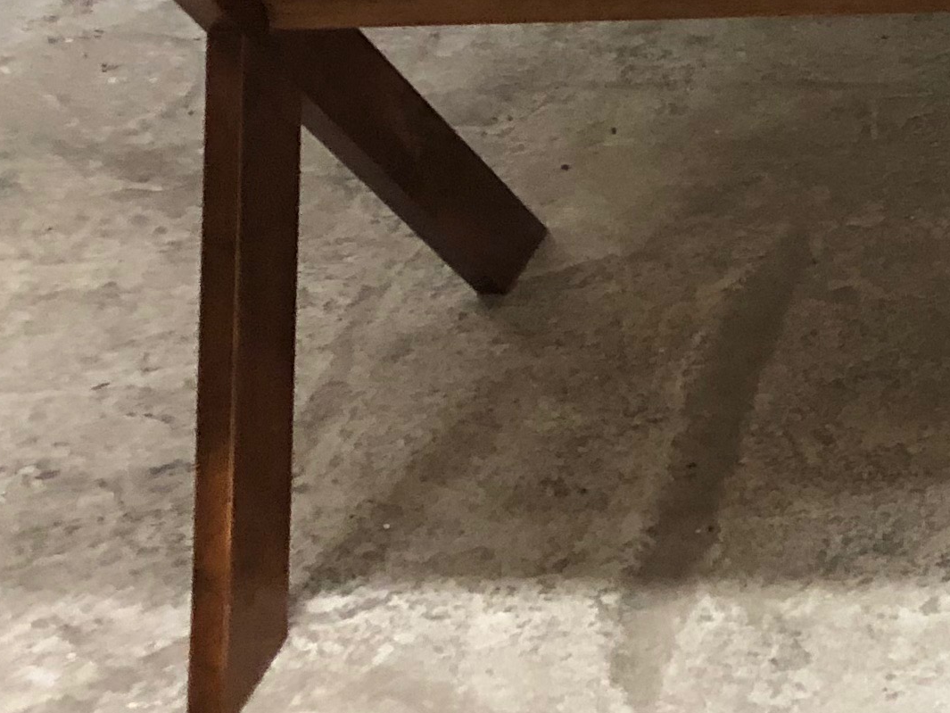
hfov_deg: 16.5
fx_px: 2909
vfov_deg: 13.8
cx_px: 1517
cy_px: 12
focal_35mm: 106
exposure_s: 1/10
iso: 100
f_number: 1.8
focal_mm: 3.99
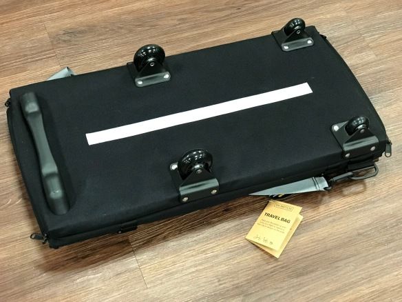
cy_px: 151
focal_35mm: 57
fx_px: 662
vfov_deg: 25.7
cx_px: 201
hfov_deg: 33.8
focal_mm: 6.6
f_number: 2.8
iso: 500
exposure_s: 1/50
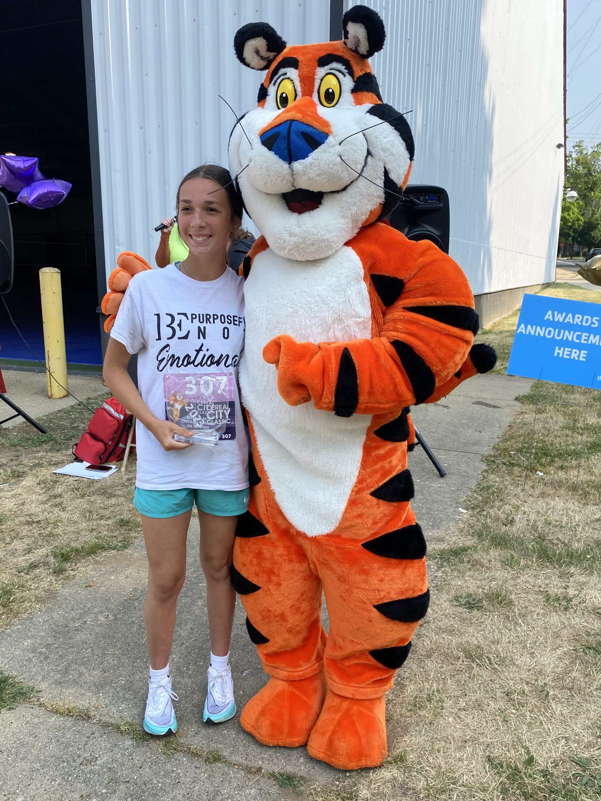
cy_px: 449
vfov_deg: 59.8
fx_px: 695
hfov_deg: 46.8
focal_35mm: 30
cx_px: 281
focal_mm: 4.25
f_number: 1.8
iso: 32
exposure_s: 1/1016
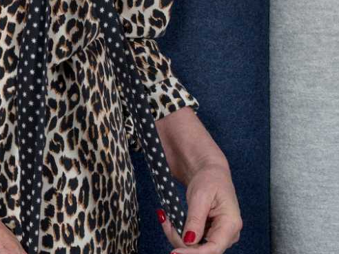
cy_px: -140
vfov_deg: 6.7
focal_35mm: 220
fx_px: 2154
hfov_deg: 8.8
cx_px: -165
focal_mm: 55
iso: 400
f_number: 5.6
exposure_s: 1/100
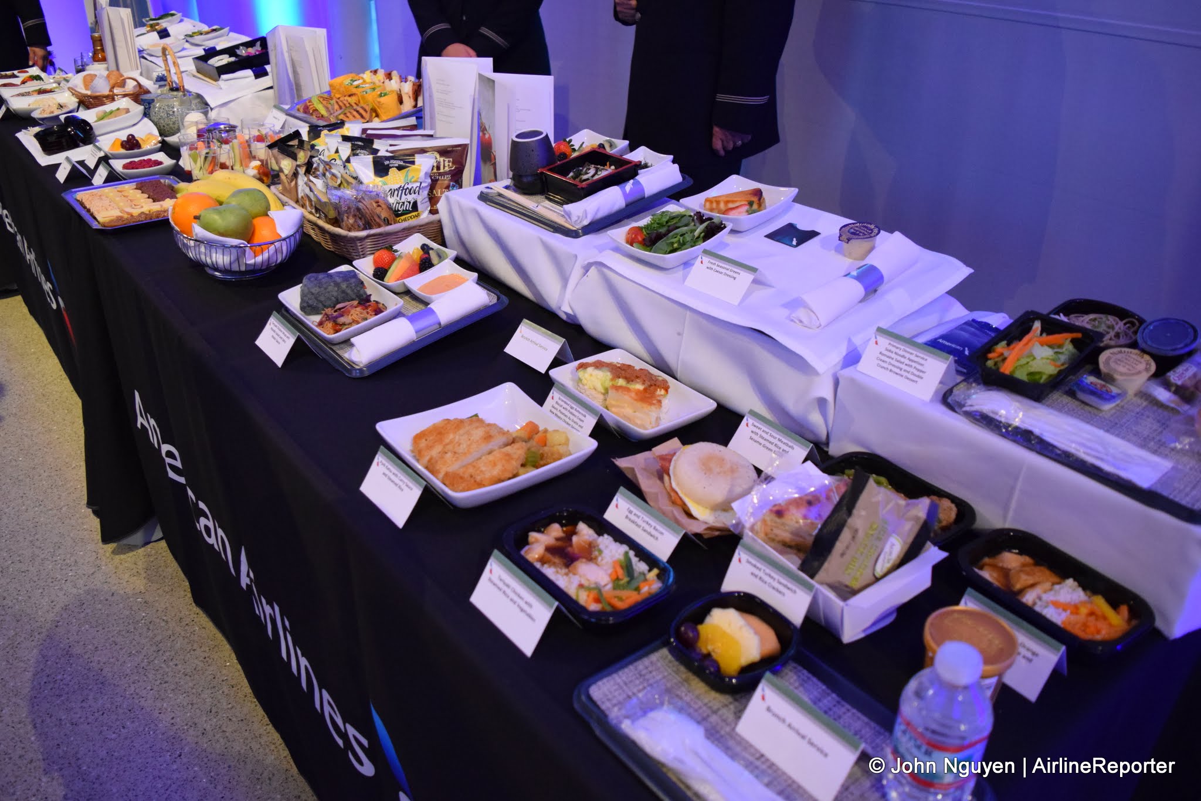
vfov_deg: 47.9
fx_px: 901
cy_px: 400
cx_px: 600
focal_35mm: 27
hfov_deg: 67.4
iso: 3200
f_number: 3.5
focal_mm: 18
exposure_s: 1/60
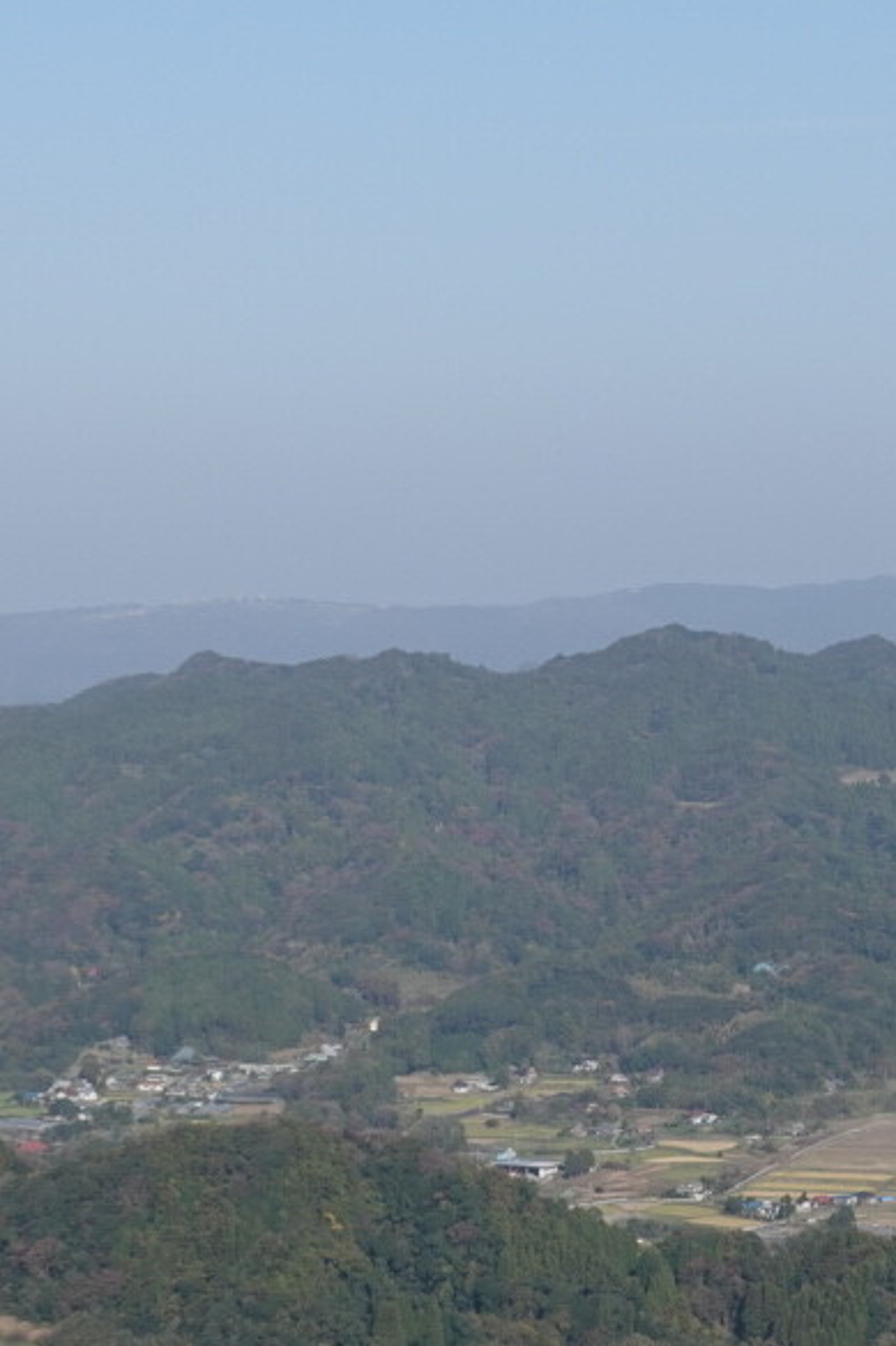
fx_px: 4968
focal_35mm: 133
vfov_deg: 15.4
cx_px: 608
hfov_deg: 10.3
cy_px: 659
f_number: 4.5
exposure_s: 1/1000
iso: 125
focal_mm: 17.88
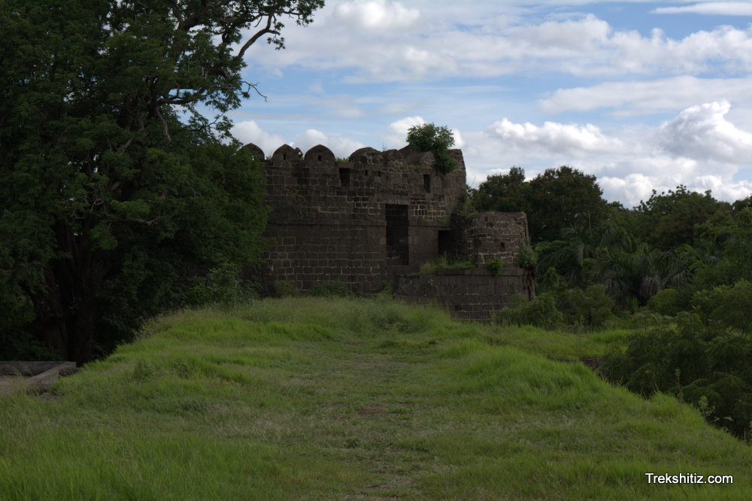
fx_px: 1723
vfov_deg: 16.5
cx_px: 376
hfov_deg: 24.6
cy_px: 250
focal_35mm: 82
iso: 100
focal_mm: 55
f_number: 8
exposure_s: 1/200
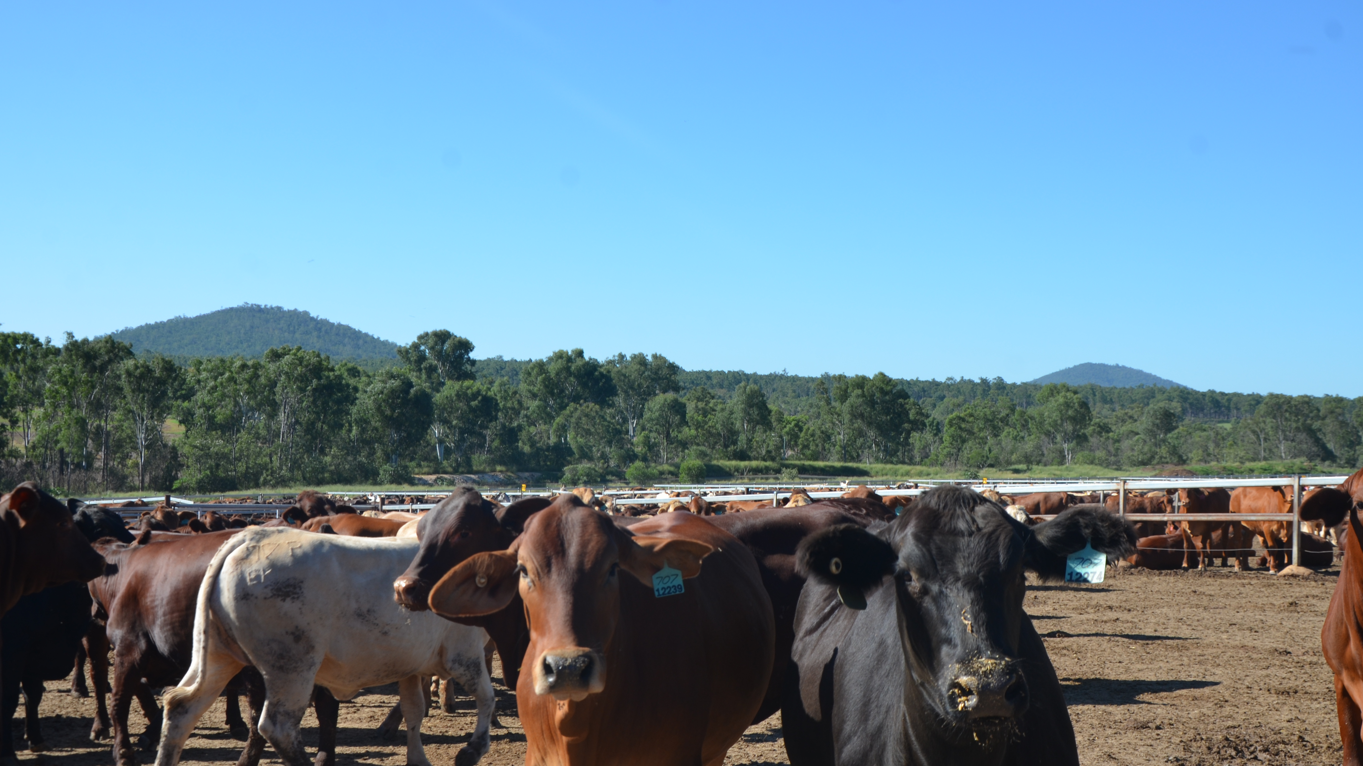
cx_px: 682
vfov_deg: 27.1
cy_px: 402
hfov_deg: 46.4
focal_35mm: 44
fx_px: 1590
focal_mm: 28
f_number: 8
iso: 140
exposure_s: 1/250
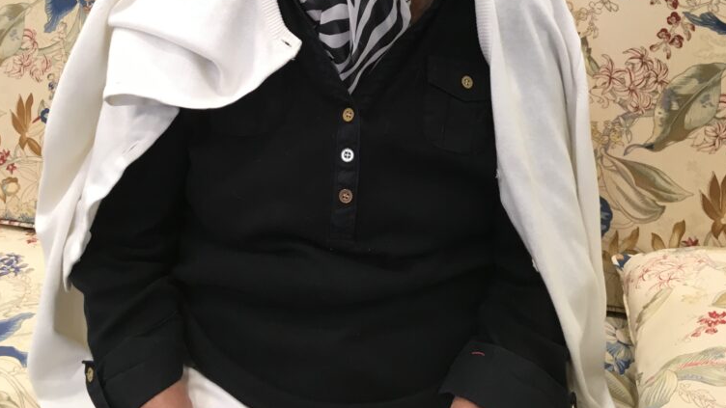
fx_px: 828
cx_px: 361
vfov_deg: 26.1
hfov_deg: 47.4
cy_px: -14
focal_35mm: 43
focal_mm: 4.15
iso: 64
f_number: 2.2
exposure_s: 1/30
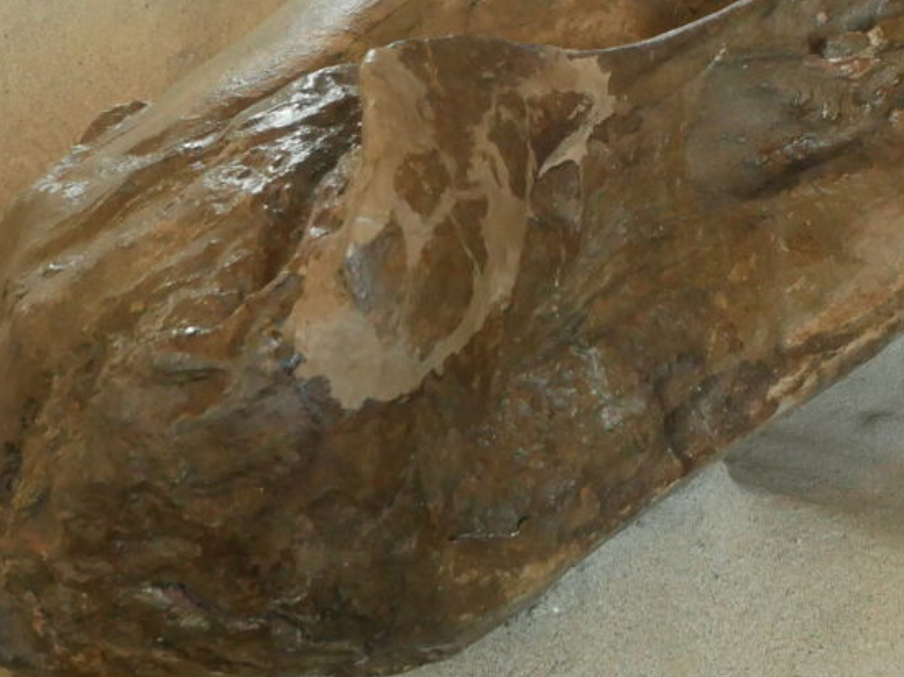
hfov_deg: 20.3
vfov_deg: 15.1
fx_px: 2480
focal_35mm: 95
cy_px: -103
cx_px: 782
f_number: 8
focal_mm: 17
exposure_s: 1/30
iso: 1600
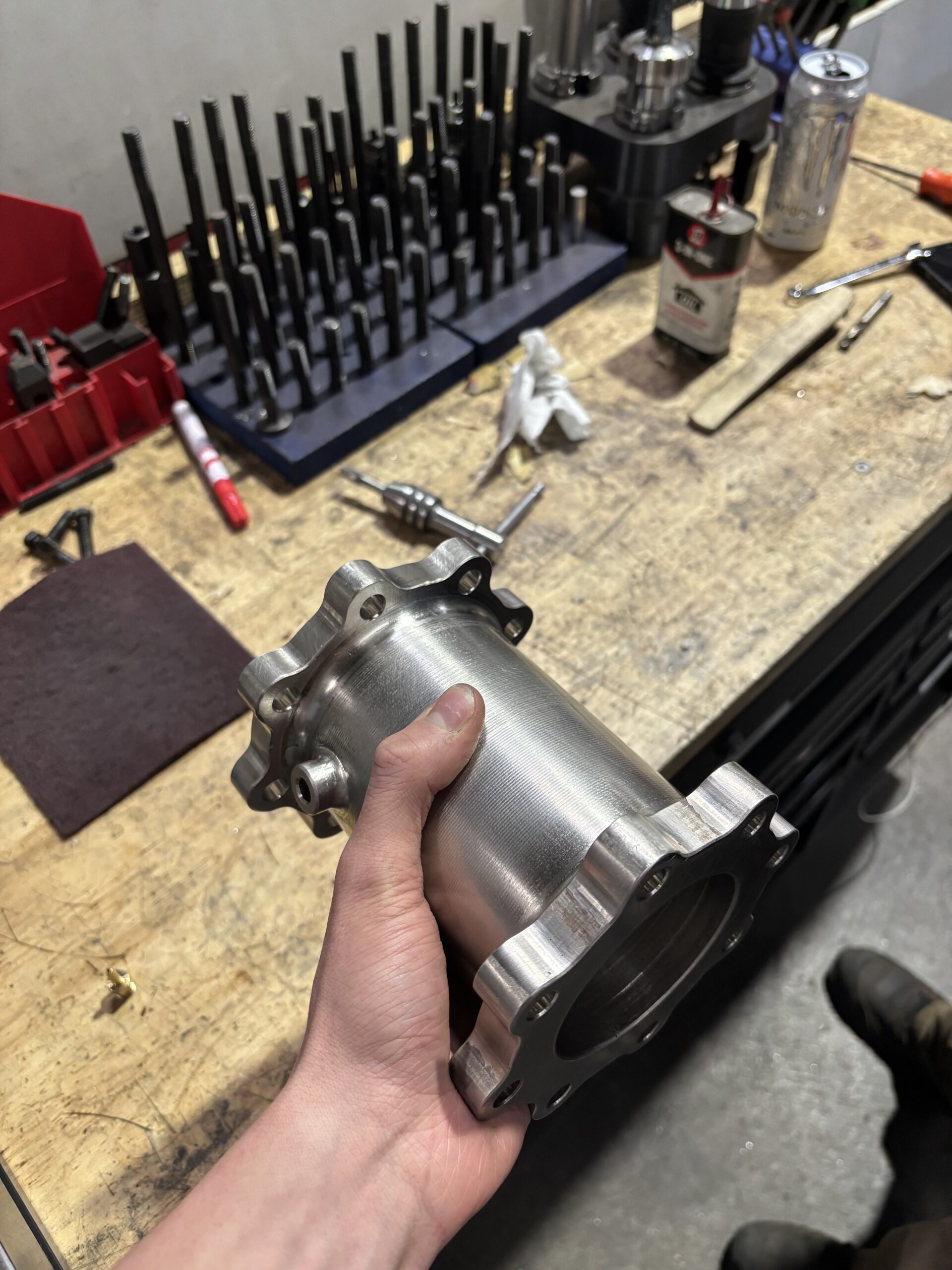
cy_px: 635
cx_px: 476
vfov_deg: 67.3
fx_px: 953
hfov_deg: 53.1
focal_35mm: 26
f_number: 1.6
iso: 160
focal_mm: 5.96
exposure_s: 1/60
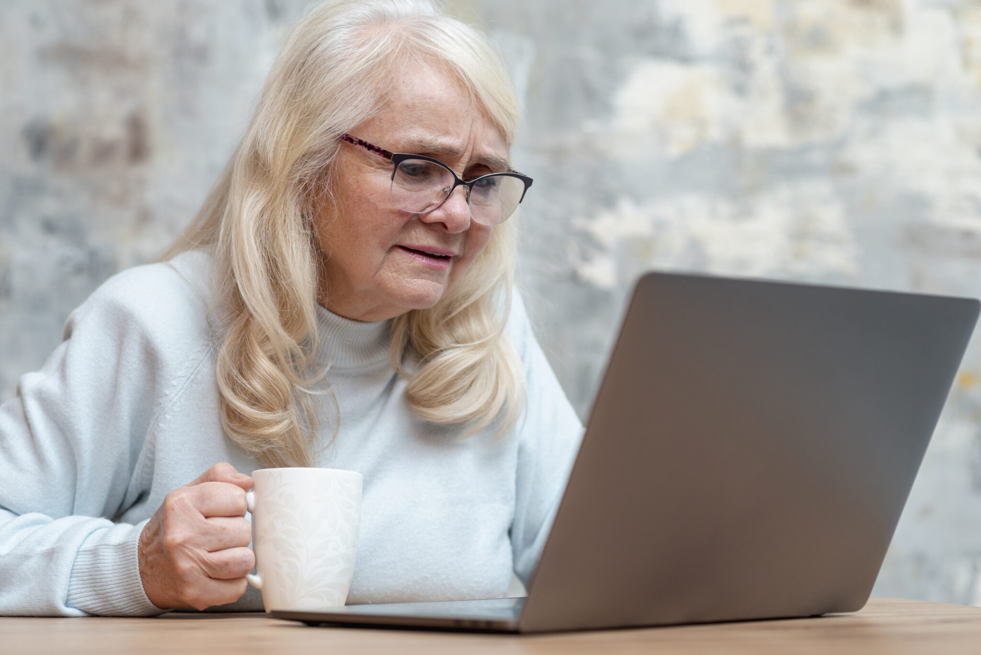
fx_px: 2317
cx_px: 490
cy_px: 328
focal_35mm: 85
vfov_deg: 16.1
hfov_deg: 23.9
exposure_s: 1/160
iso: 250
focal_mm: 85
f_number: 2.8
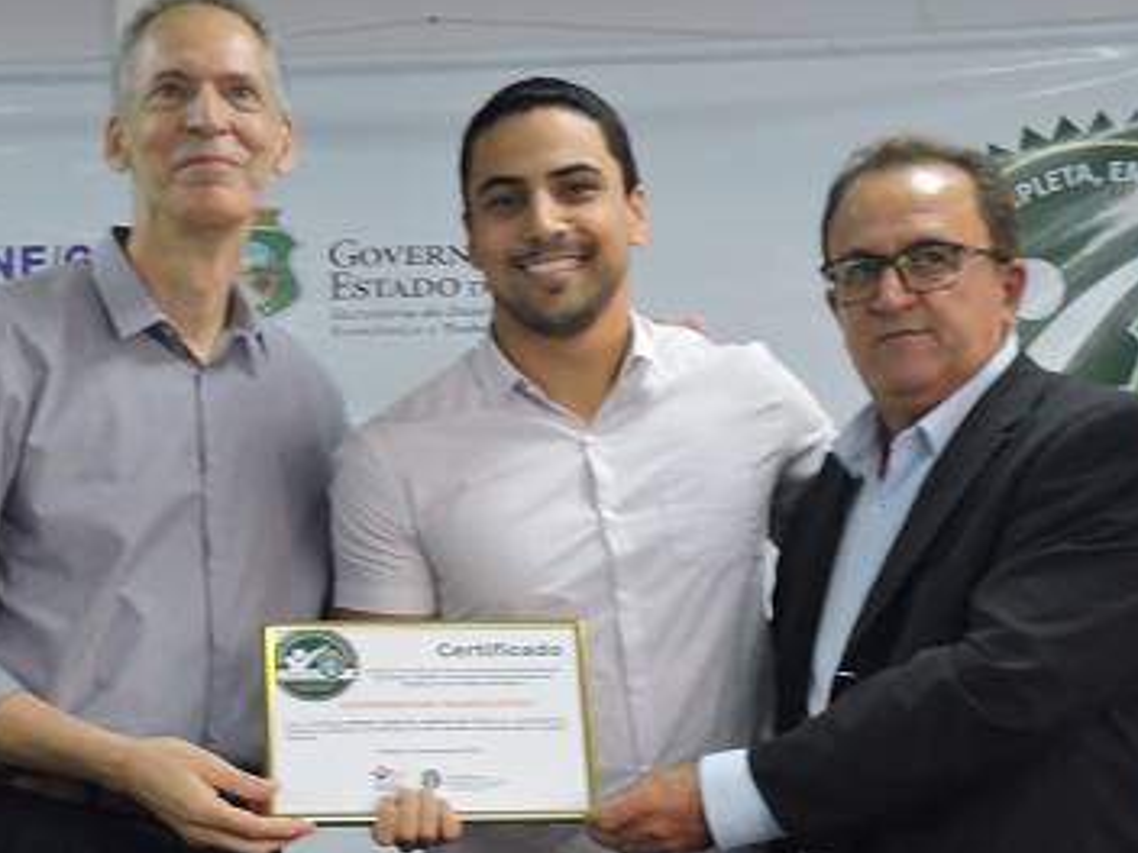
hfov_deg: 18.2
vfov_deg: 13.6
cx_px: 582
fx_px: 3550
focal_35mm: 108
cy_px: 670
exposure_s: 1/15
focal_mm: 9.9
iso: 400
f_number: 4
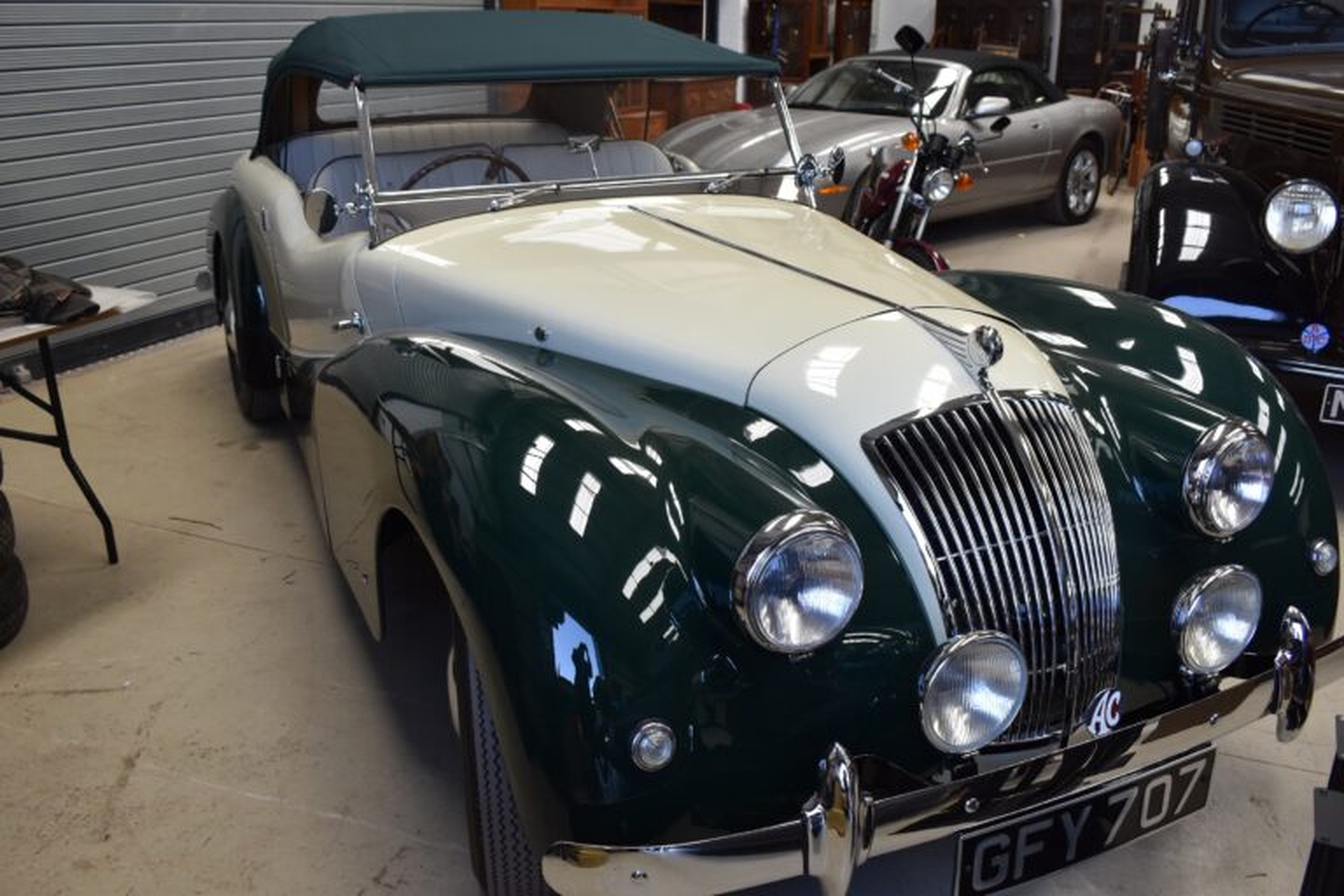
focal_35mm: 33
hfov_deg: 57.2
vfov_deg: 40.0
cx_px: 672
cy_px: 448
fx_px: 1232
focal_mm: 22
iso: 400
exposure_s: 1/125
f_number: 5.6
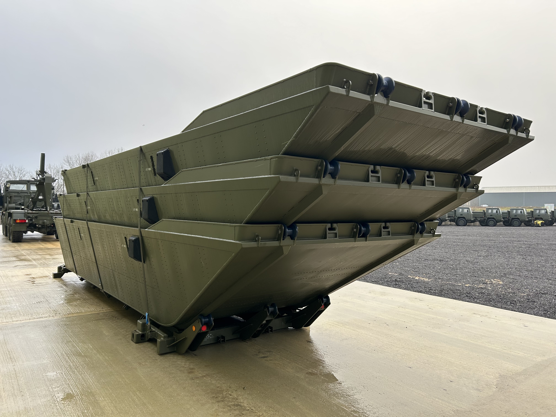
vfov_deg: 53.1
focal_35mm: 26
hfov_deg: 67.3
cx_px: 278
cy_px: 208
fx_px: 418
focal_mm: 5.7
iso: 50
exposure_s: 1/408
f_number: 1.5
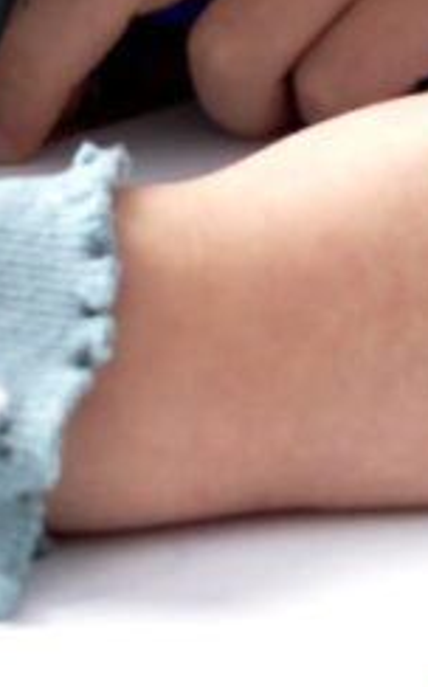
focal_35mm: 428
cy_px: -387
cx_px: 1414
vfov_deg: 4.9
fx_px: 8007
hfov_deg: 3.0
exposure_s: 1/100
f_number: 2.2
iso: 400
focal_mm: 50
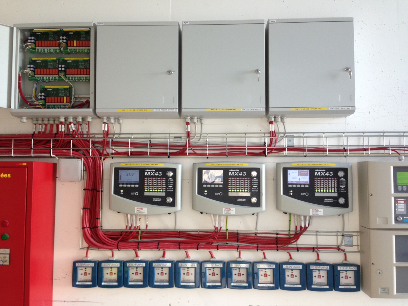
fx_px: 389
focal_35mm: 33
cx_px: 204
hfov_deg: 55.4
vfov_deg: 42.9
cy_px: 153
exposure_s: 1/20
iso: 80
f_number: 2.4
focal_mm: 4.12
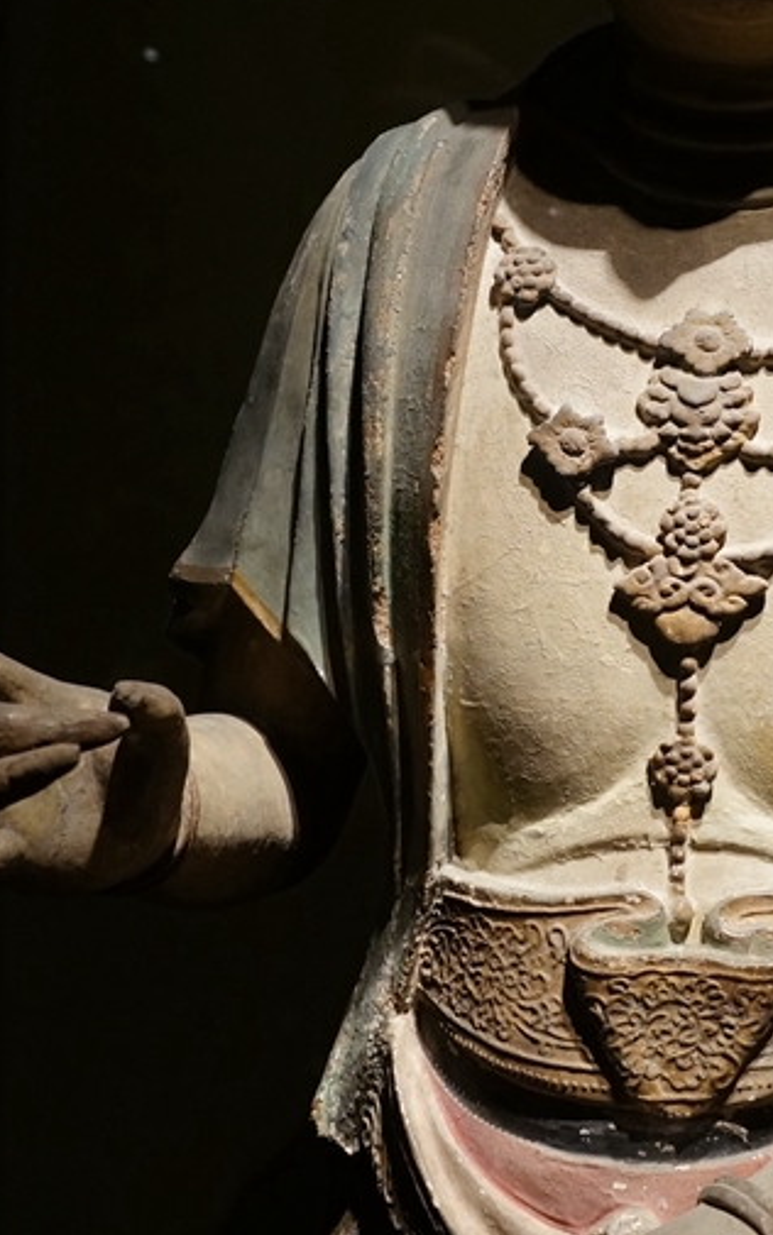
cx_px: 596
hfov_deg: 22.1
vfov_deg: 34.7
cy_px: 394
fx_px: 1953
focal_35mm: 58
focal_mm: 16
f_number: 3.5
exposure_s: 1/50
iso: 800
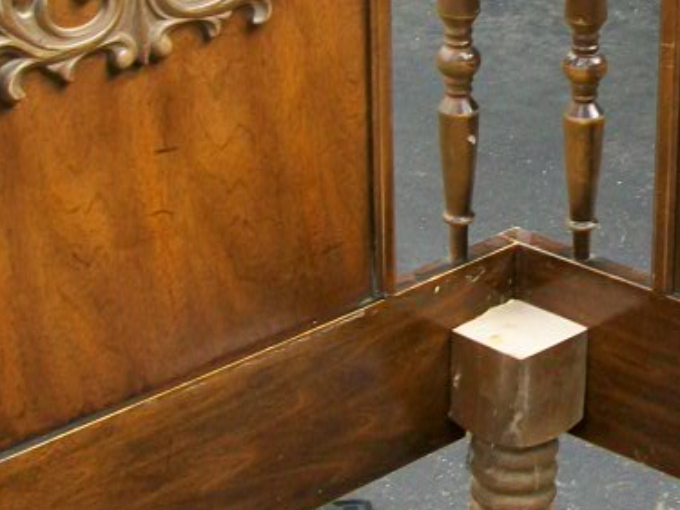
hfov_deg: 15.9
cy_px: 113
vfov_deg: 12.0
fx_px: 2415
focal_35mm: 123
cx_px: 560
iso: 64
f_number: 2.7
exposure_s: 1/100
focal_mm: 6
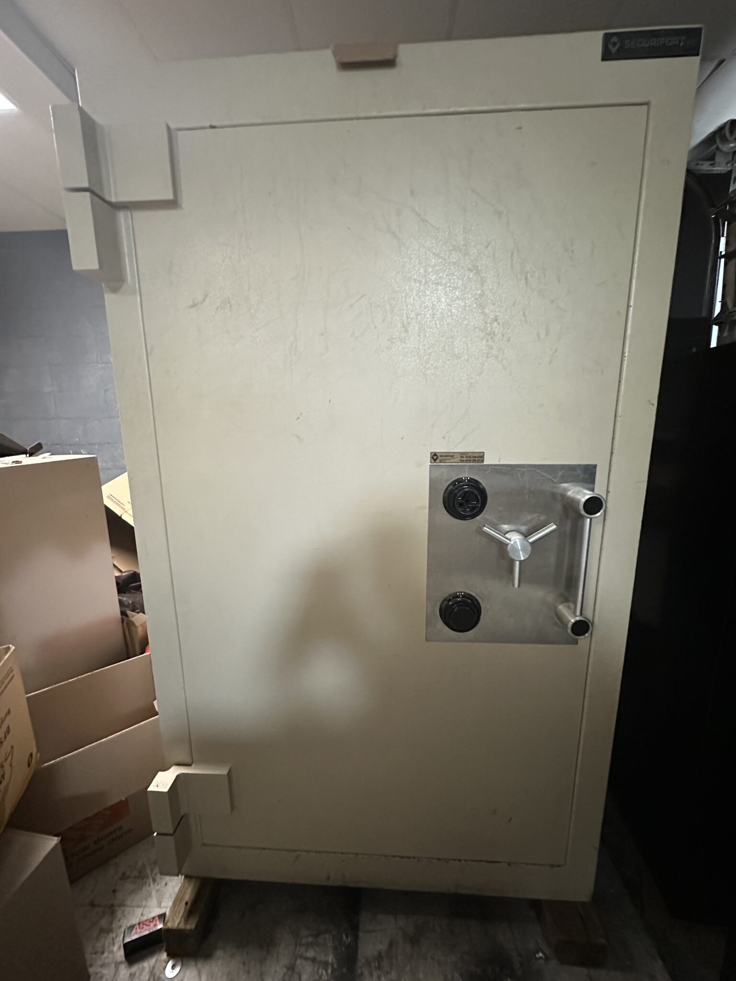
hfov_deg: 85.7
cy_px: 490
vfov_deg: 102.1
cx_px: 368
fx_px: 397
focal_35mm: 14
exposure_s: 1/40
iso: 800
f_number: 2.2
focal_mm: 2.22
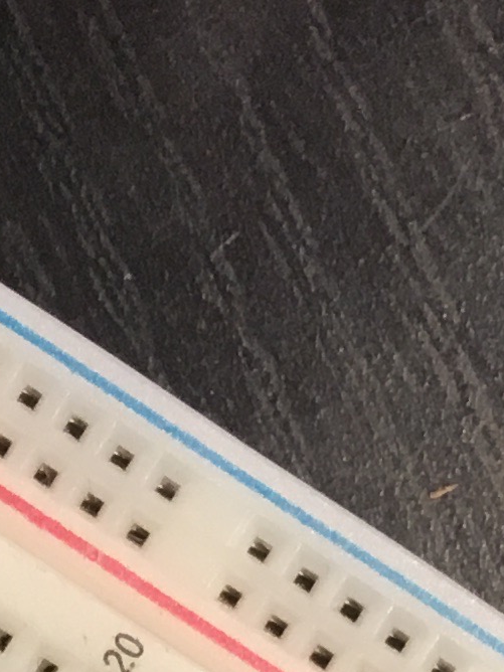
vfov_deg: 9.4
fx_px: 3397
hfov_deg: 8.4
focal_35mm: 175
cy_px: 1883
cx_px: -114
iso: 80
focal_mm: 4.15
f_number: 2.2
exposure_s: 1/30
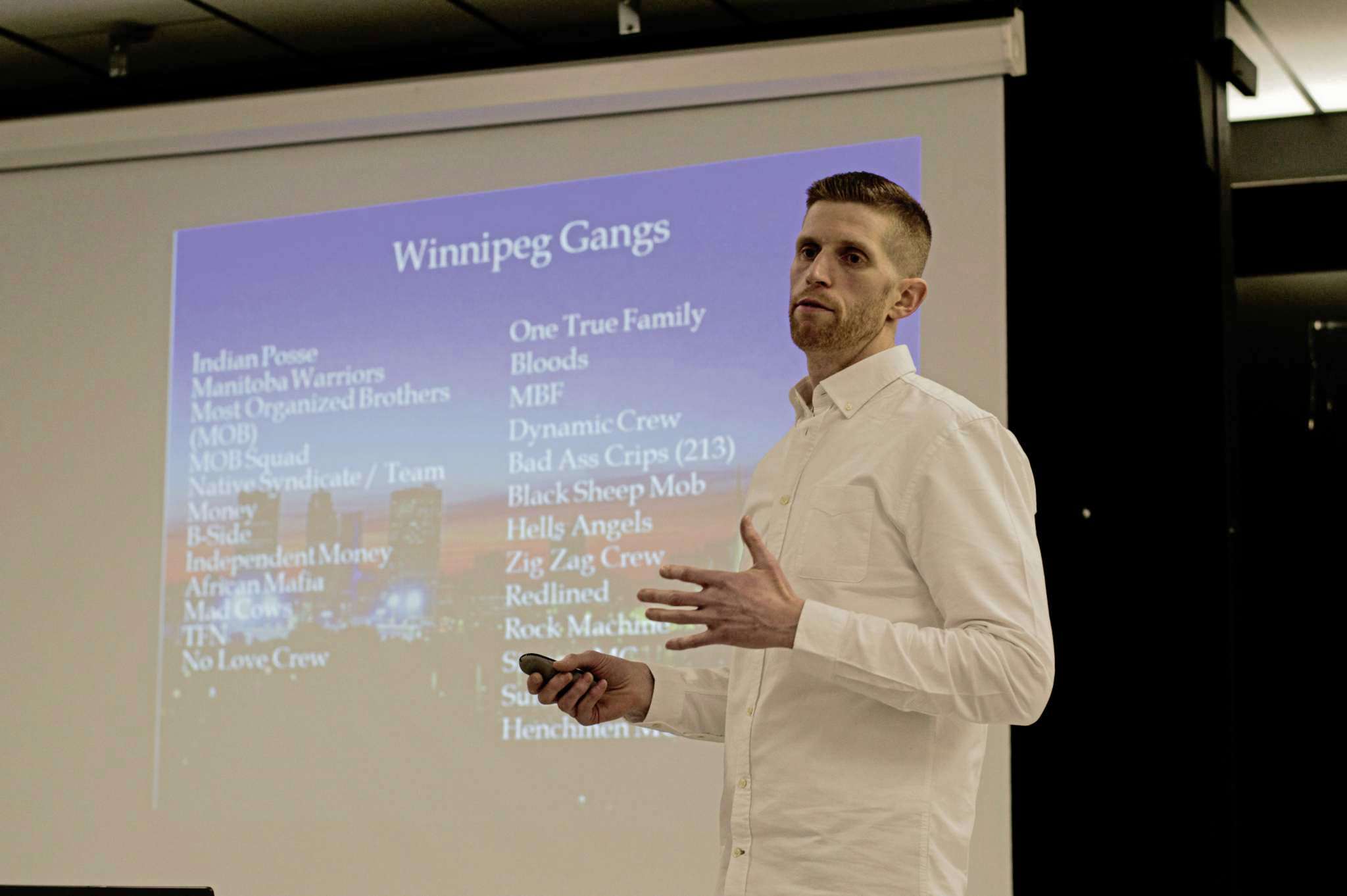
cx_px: 674
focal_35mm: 75
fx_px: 2804
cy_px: 448
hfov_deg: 27.0
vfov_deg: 18.2
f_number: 3.5
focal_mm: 50
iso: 400
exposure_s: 1/160
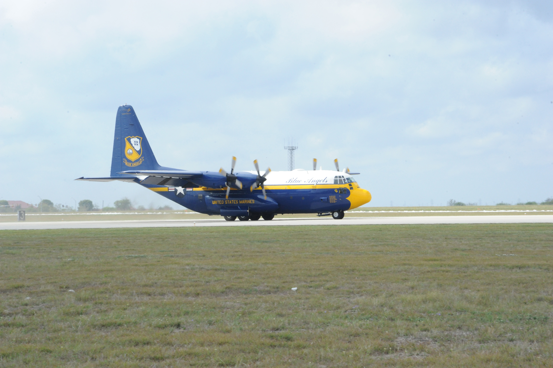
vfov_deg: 10.5
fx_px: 1996
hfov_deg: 15.8
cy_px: 184
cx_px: 276
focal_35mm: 130
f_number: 25
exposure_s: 1/640
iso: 2000
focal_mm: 130
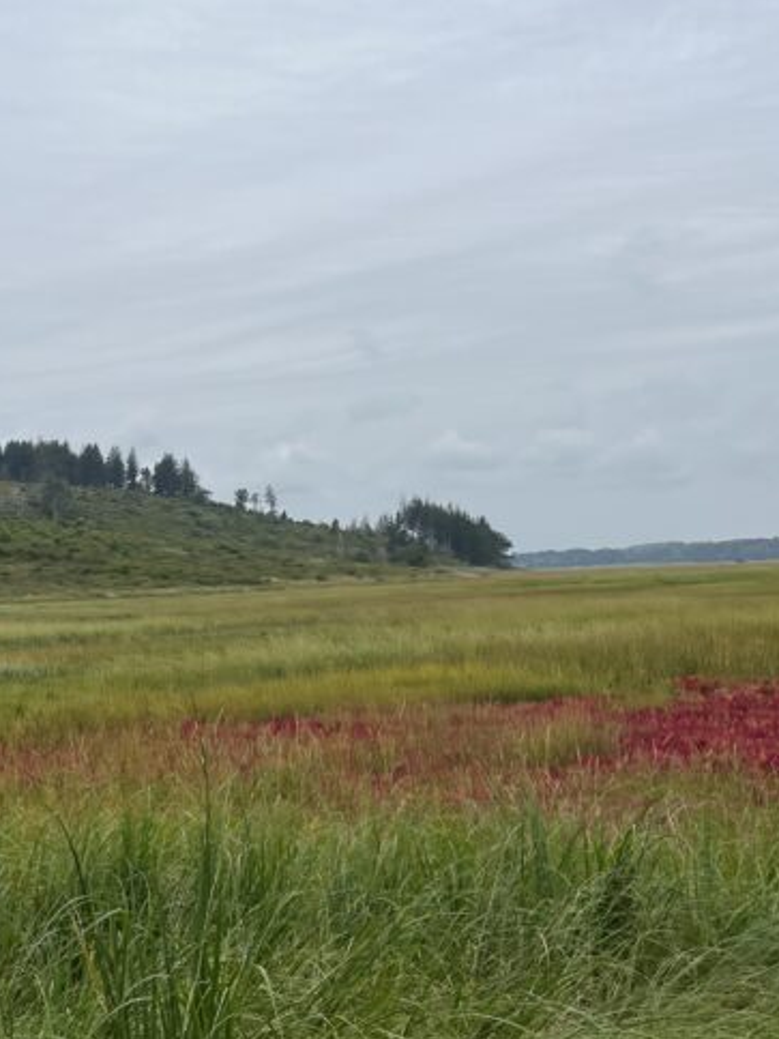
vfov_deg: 34.9
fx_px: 1650
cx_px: 320
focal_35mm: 55
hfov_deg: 26.5
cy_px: 498
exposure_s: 1/2513
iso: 50
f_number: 1.6
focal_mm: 5.1
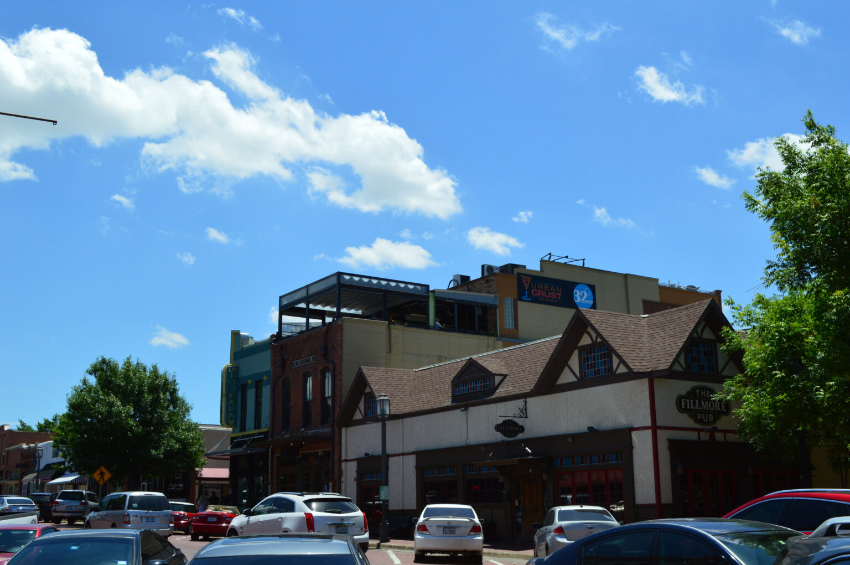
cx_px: 425
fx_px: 920
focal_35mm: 39
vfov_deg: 34.1
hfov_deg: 49.6
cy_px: 282
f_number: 11
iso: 360
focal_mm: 26
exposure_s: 1/500
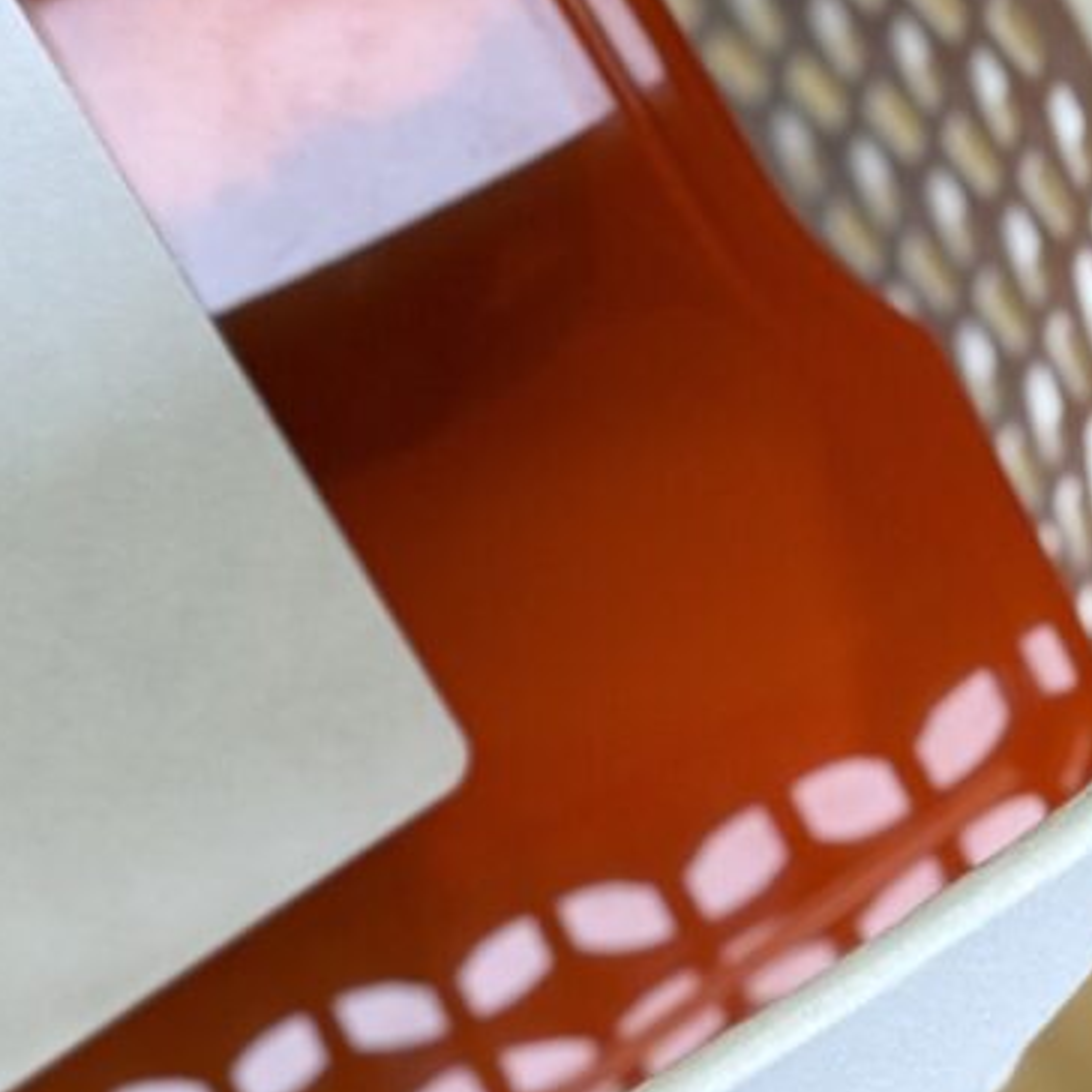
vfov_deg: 7.3
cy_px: 159
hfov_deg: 7.2
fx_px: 8530
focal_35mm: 239
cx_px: -594
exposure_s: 1/120
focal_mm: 6.86
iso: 64
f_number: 1.78
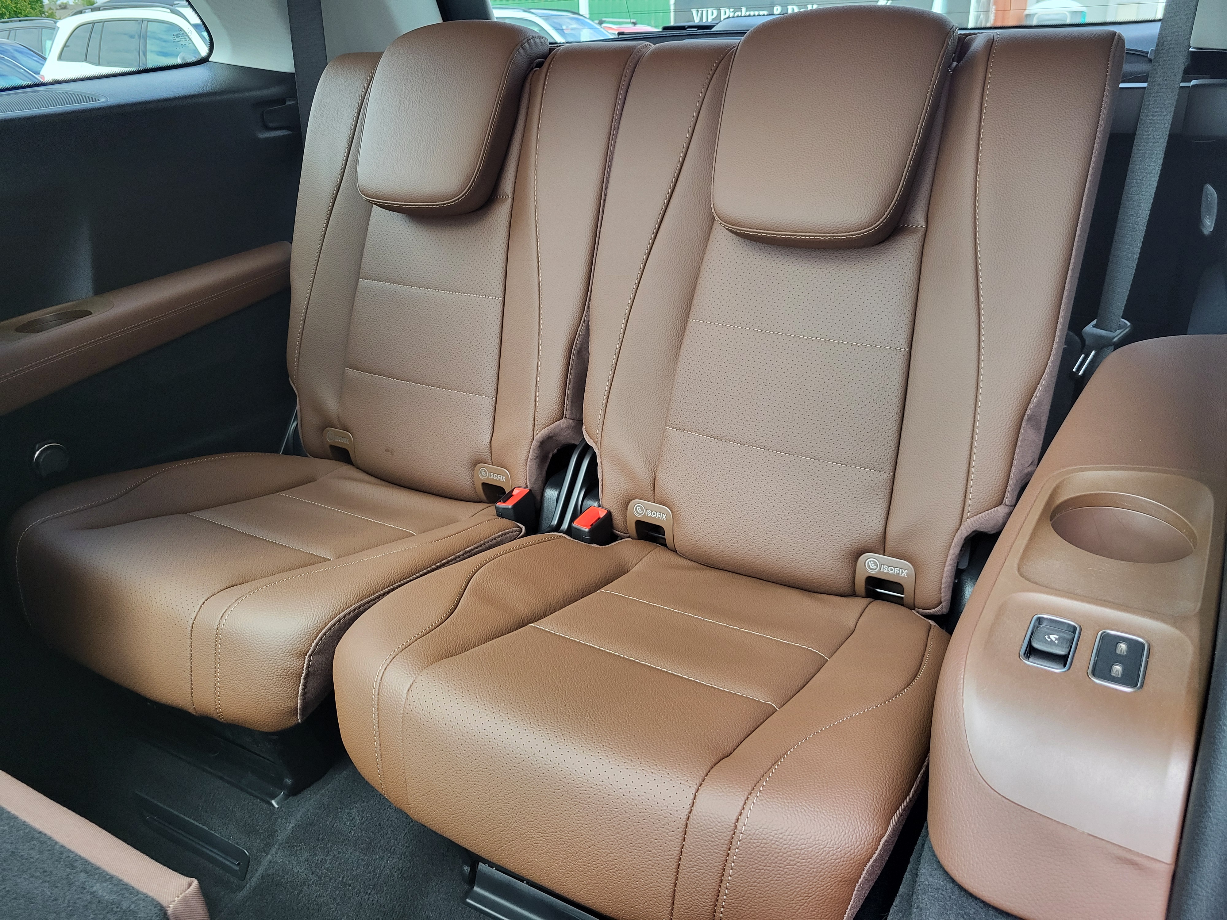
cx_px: 614
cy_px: 460
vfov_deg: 53.1
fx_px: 922
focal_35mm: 26
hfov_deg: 67.3
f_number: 1.8
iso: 320
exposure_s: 1/120
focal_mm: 5.4
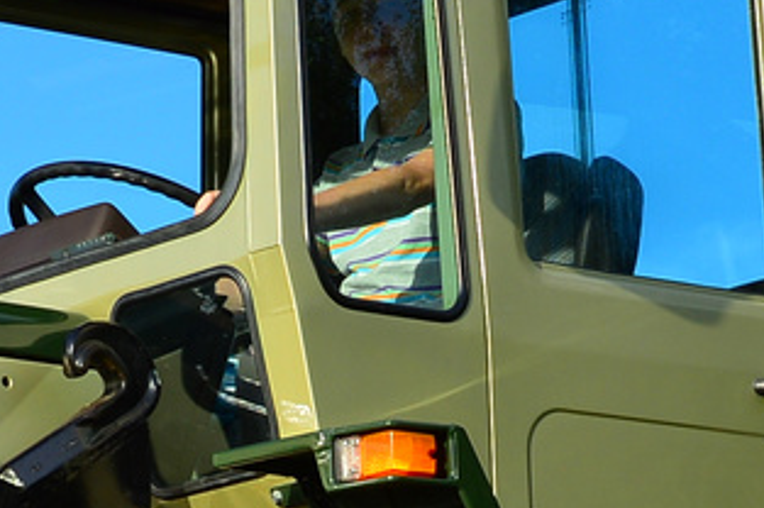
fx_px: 4783
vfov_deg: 6.0
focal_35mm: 226
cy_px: 598
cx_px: 400
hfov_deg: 9.1
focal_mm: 29
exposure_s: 1/160
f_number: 8
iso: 100
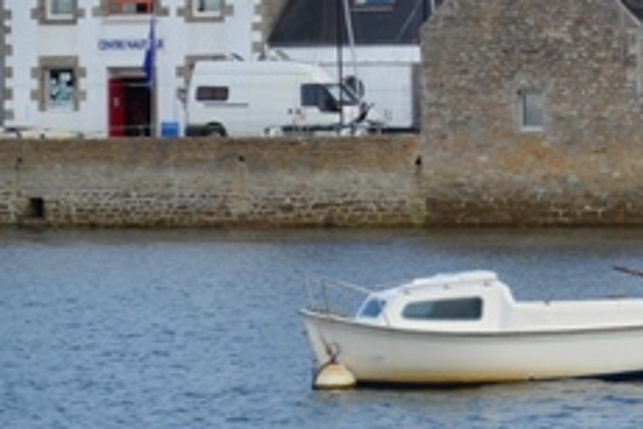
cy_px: 88
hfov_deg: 7.1
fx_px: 5103
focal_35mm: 286
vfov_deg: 4.8
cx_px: 1069
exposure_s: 1/250
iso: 100
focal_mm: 55
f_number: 8
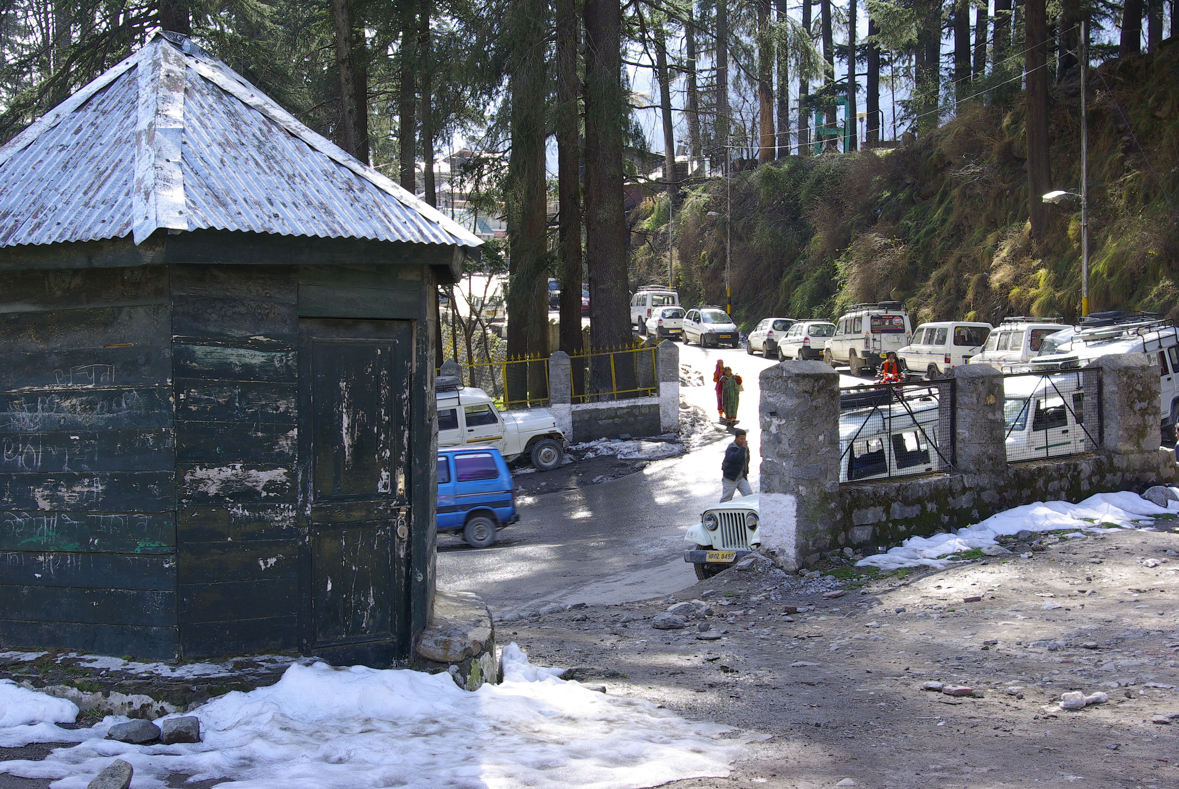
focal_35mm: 52
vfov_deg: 25.8
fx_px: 1721
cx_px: 590
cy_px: 394
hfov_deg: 37.8
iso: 100
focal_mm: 35
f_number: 8
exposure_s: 1/45
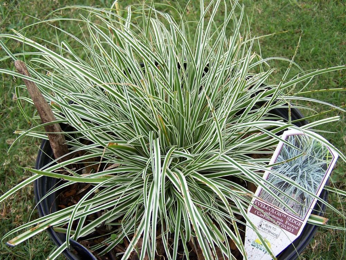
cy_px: 130
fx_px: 380
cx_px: 173
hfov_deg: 49.0
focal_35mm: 38
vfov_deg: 37.7
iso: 80
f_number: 2.8
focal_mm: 6.3
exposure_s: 1/250
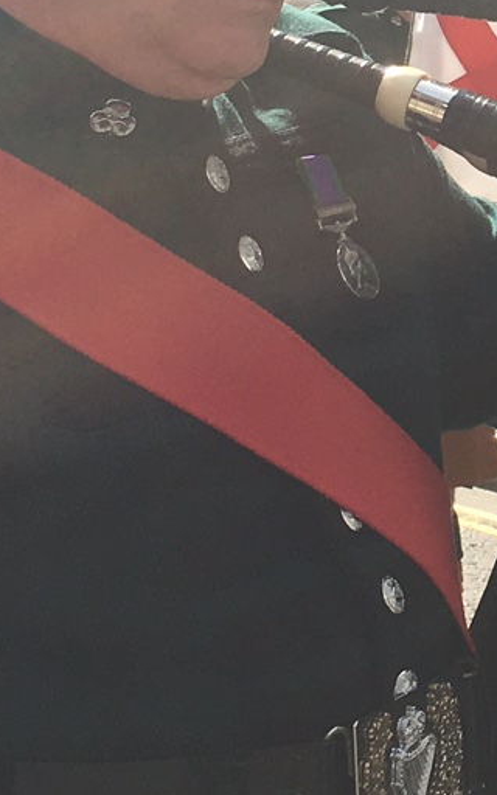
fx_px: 2622
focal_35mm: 121
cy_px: 110
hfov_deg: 10.5
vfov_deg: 17.0
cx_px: 685
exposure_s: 1/905
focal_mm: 4.15
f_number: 2.2
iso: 25
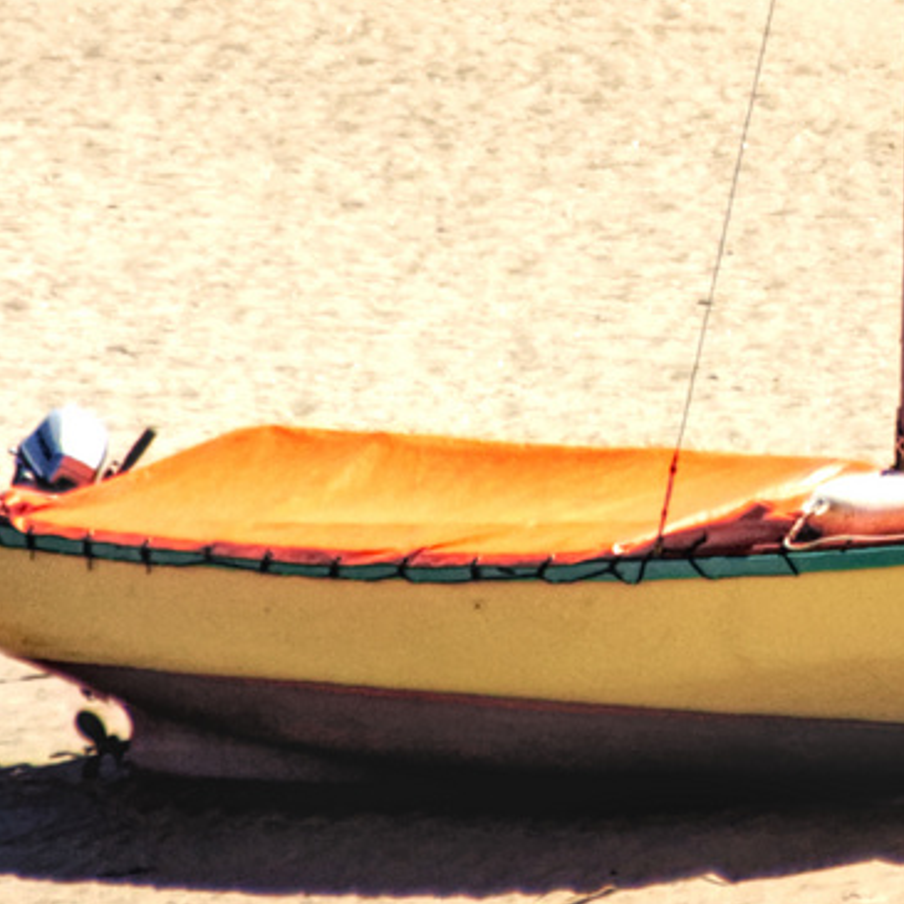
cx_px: 1803
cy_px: -245
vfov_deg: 1.3
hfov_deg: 1.3
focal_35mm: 1299
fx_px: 38380
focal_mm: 230
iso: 160
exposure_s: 1/2500
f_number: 7.1
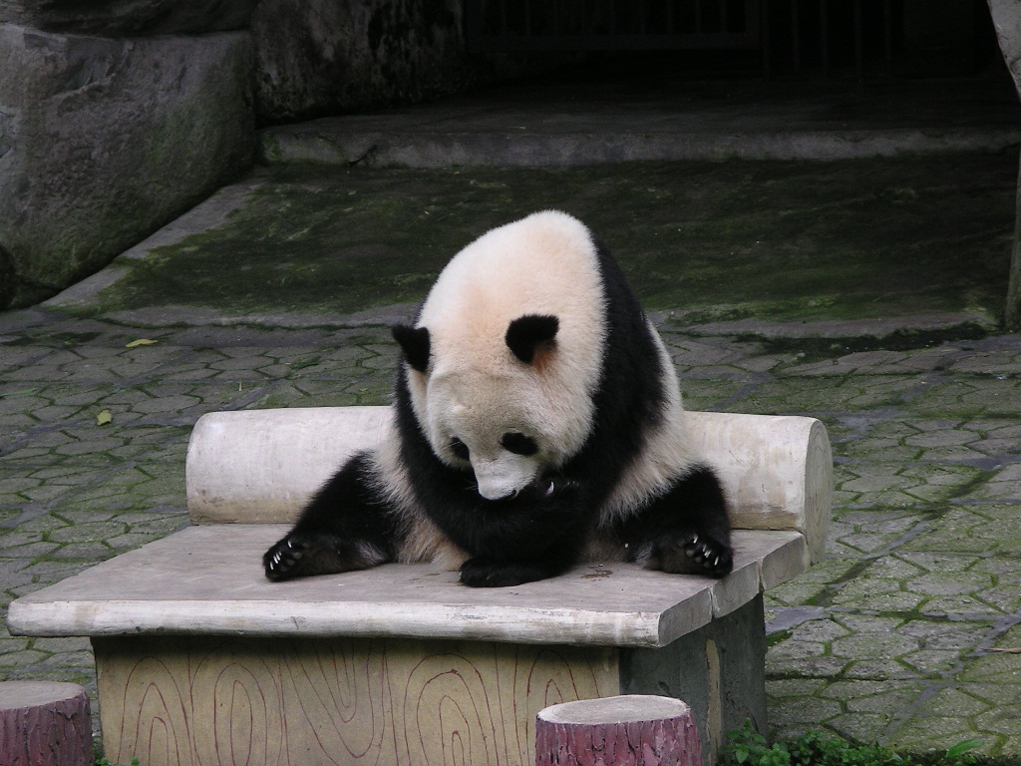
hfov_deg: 10.6
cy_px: 383
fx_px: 5516
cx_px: 510
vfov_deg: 7.9
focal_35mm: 187
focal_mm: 39
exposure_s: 1/166
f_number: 4.6
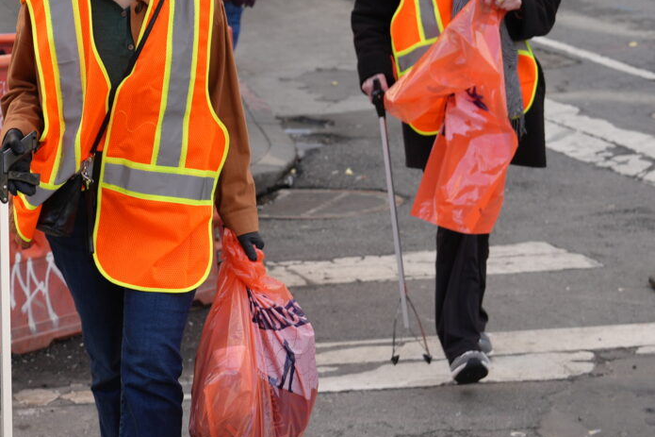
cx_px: -106
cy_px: -17
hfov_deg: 17.9
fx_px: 1983
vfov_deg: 12.4
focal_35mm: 109
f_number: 4.5
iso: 100
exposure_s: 1/250
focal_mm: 37
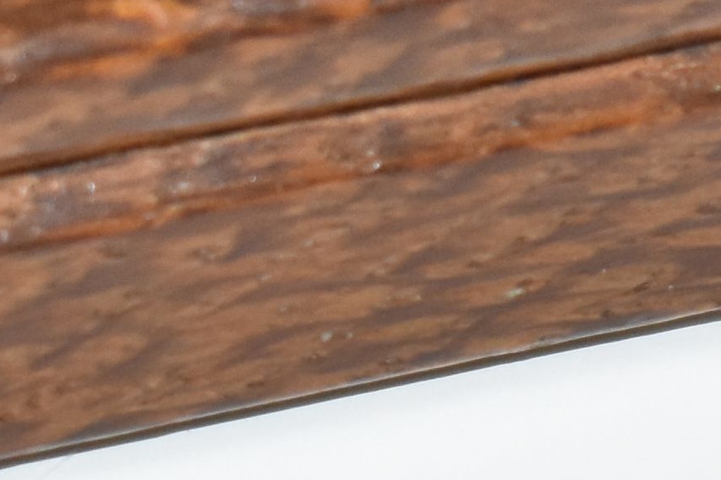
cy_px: -619
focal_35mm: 573
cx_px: 678
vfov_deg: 2.4
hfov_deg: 3.6
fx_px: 11482
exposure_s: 1/60
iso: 800
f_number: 7.1
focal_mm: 55
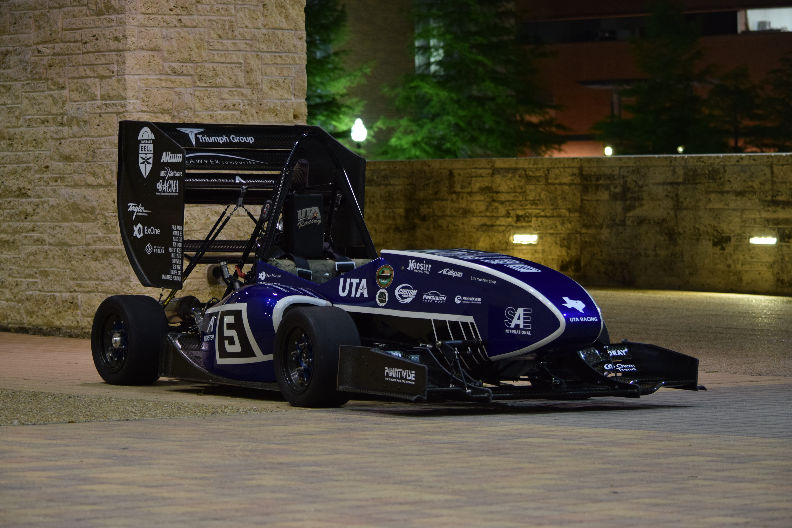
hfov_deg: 16.1
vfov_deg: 10.8
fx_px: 2805
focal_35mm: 128
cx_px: 396
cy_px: 264
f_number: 4.5
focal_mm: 85
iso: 800
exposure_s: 1/8
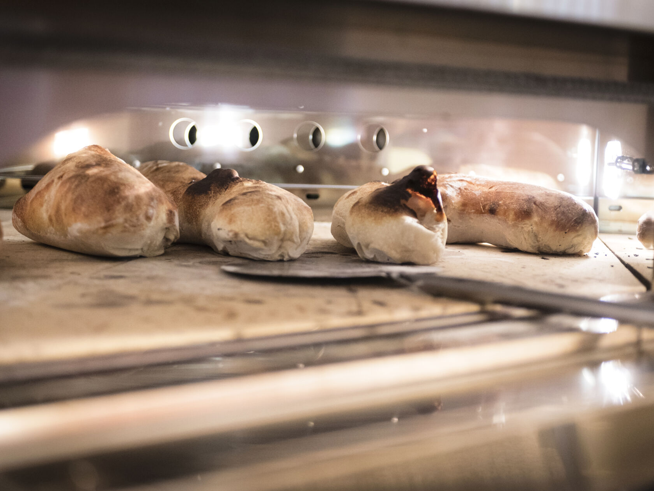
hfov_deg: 34.9
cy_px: 246
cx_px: 330
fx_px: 1039
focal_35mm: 55
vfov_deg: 26.6
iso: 3200
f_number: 2.8
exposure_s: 1/160
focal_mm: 50
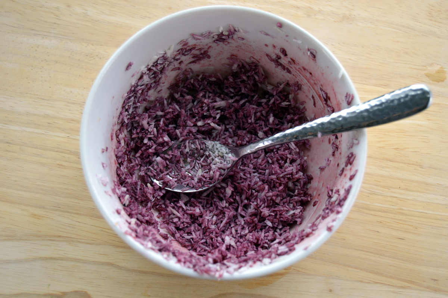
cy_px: 149
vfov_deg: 28.9
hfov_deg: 42.4
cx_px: 224
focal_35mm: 46
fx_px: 578
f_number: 5.6
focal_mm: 31
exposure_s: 1/125
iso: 125
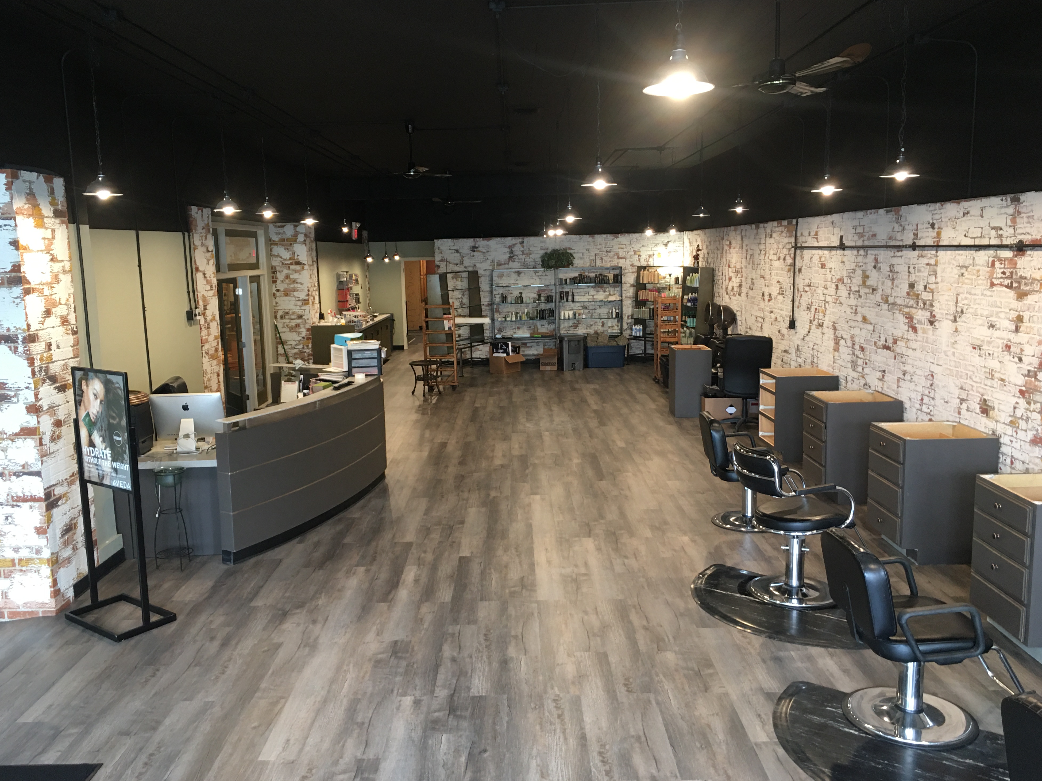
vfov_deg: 46.8
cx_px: 512
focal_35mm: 30
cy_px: 396
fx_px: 903
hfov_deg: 60.0
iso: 50
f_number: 2.2
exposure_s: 1/15
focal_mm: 4.15
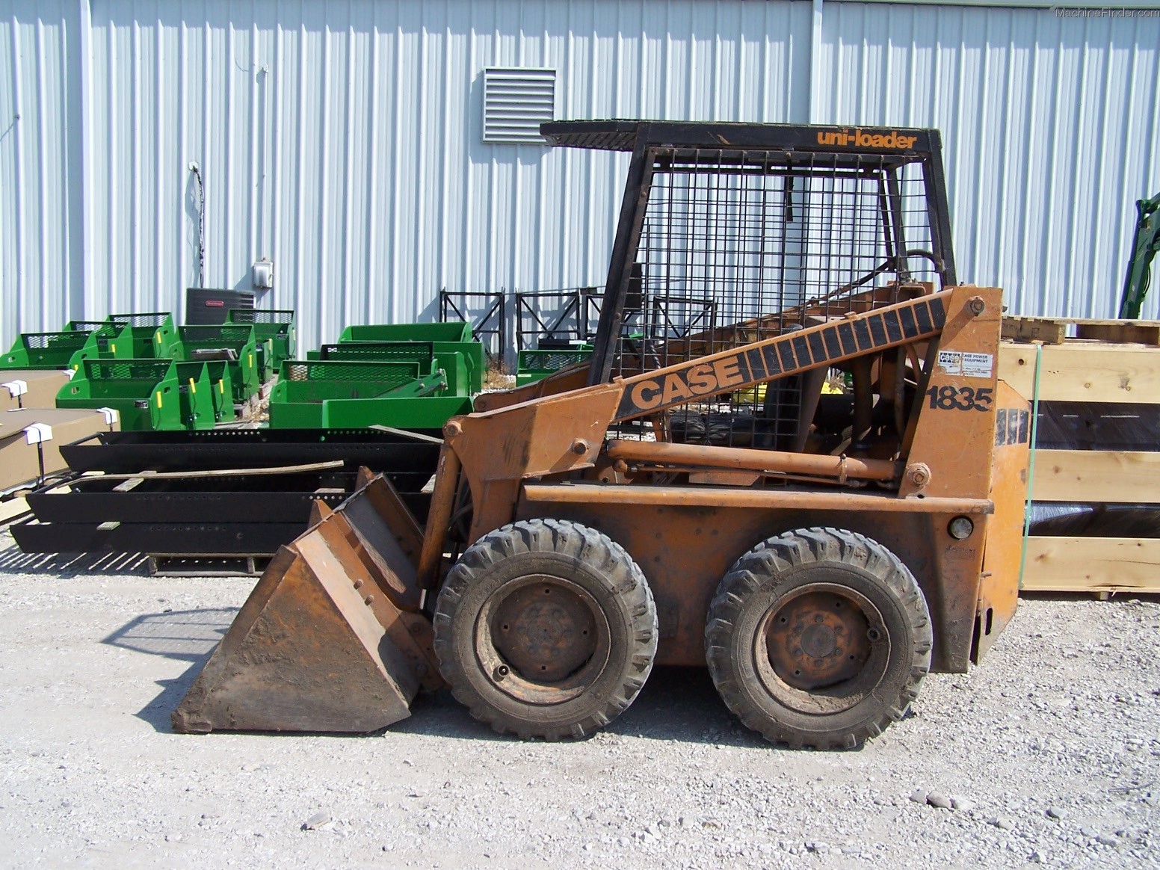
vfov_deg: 37.7
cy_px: 435
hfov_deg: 49.0
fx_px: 1273
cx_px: 580
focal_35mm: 38
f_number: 4
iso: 80
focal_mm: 6.3
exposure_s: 1/750
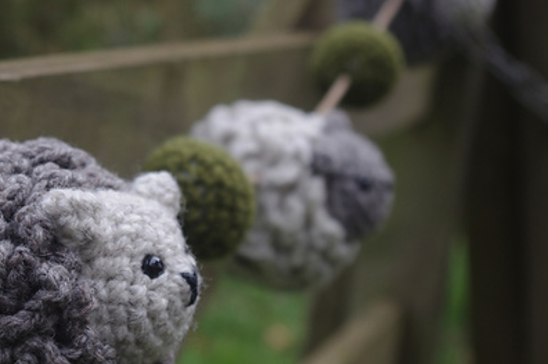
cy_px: 182
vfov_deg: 16.2
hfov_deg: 23.9
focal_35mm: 84
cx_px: 119
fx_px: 1277
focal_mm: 35
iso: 200
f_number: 5.6
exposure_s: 1/200
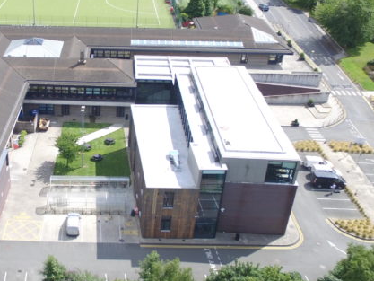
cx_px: 58
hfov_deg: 39.1
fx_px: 497
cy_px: 139
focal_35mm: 46
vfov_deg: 31.5
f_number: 2.8
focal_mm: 3.61
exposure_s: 1/467
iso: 100
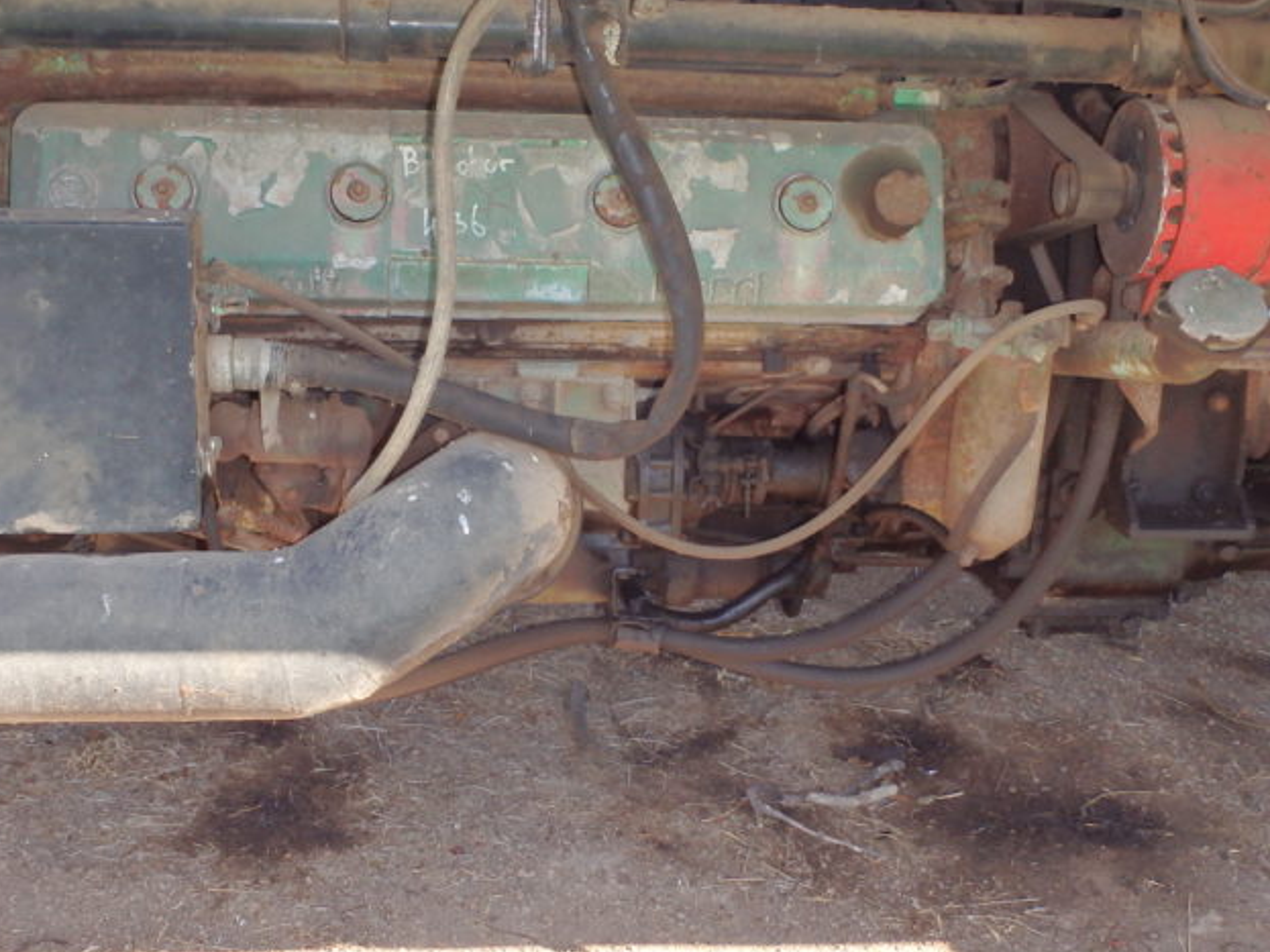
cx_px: 587
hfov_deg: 41.2
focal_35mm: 46
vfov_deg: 31.5
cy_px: 518
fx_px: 1687
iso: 125
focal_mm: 5
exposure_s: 1/160
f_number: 3.9
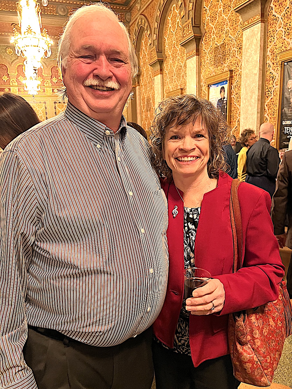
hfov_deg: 53.1
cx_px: 146
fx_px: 292
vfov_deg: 67.3
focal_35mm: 26
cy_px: 194
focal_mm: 5.7
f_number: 1.5
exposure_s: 1/40
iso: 400
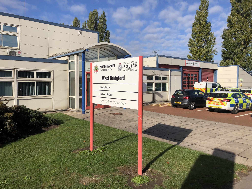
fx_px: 204
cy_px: 94
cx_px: 126
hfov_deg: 63.4
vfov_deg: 49.7
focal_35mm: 28
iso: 20
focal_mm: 3.99
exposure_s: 1/3436
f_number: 1.8
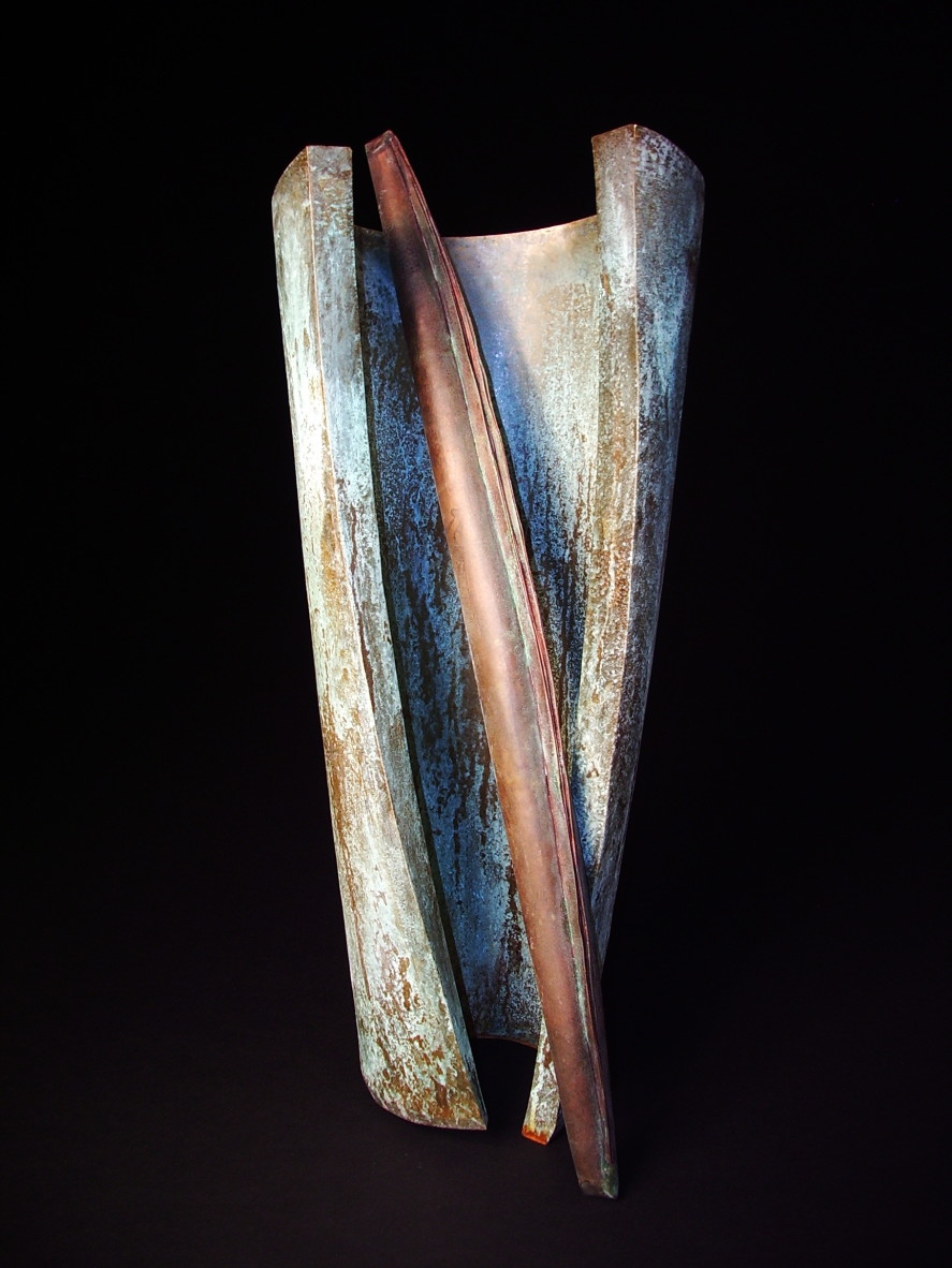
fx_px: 1283
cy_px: 634
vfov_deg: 52.6
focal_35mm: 35
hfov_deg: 40.7
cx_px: 476
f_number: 2.6
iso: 100
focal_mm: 5.8
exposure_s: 1/40
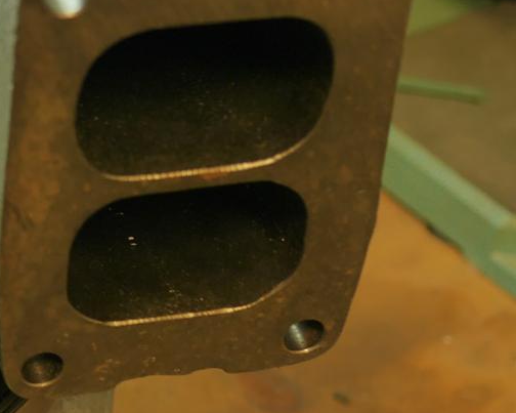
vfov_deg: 12.4
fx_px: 1893
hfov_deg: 15.0
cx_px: -105
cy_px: 228
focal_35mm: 124
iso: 200
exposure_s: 1/50
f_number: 2.5
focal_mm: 20
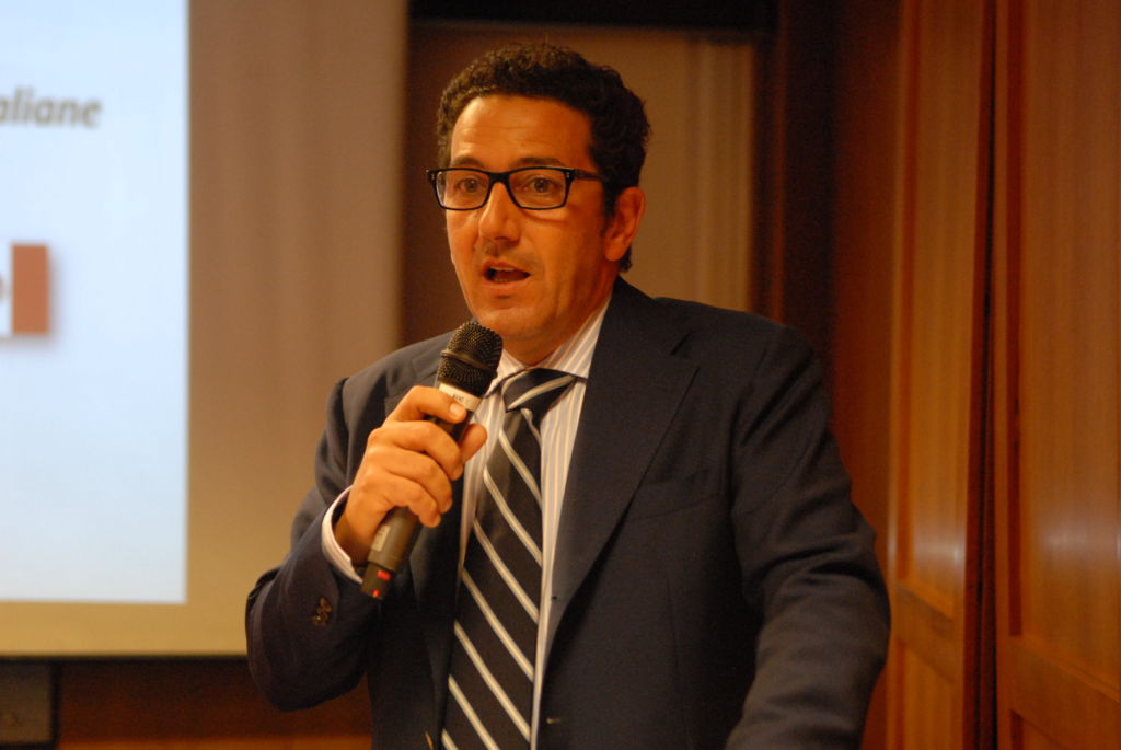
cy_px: 375
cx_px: 560
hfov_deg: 24.6
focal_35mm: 82
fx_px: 2571
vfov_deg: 16.6
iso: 1250
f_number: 2.8
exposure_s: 1/60
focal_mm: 55
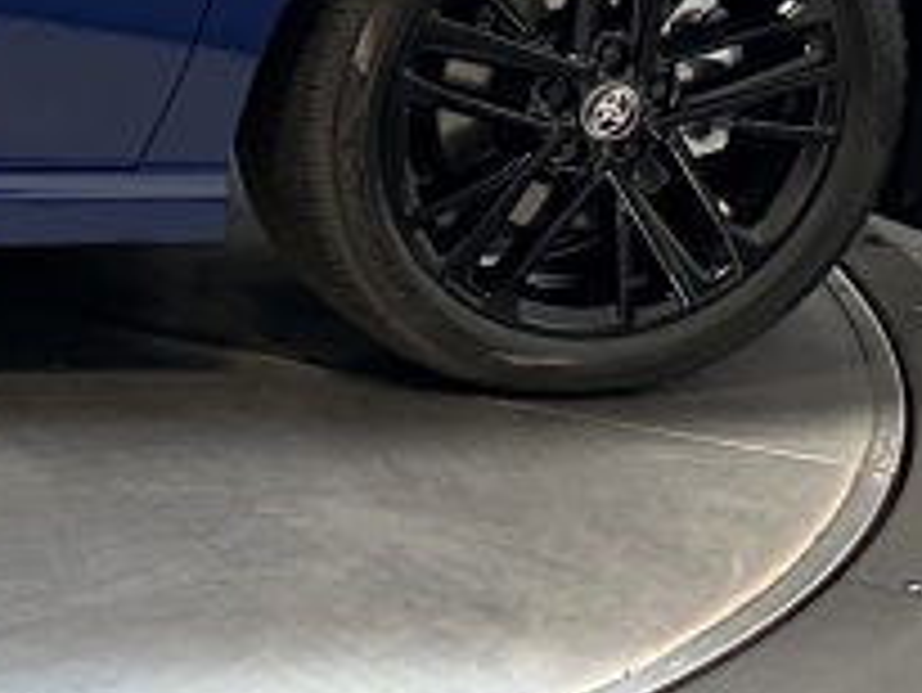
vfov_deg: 12.3
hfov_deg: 13.9
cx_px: -926
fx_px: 3198
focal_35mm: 120
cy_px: 153
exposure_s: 1/60
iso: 400
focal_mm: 6.86
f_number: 1.78
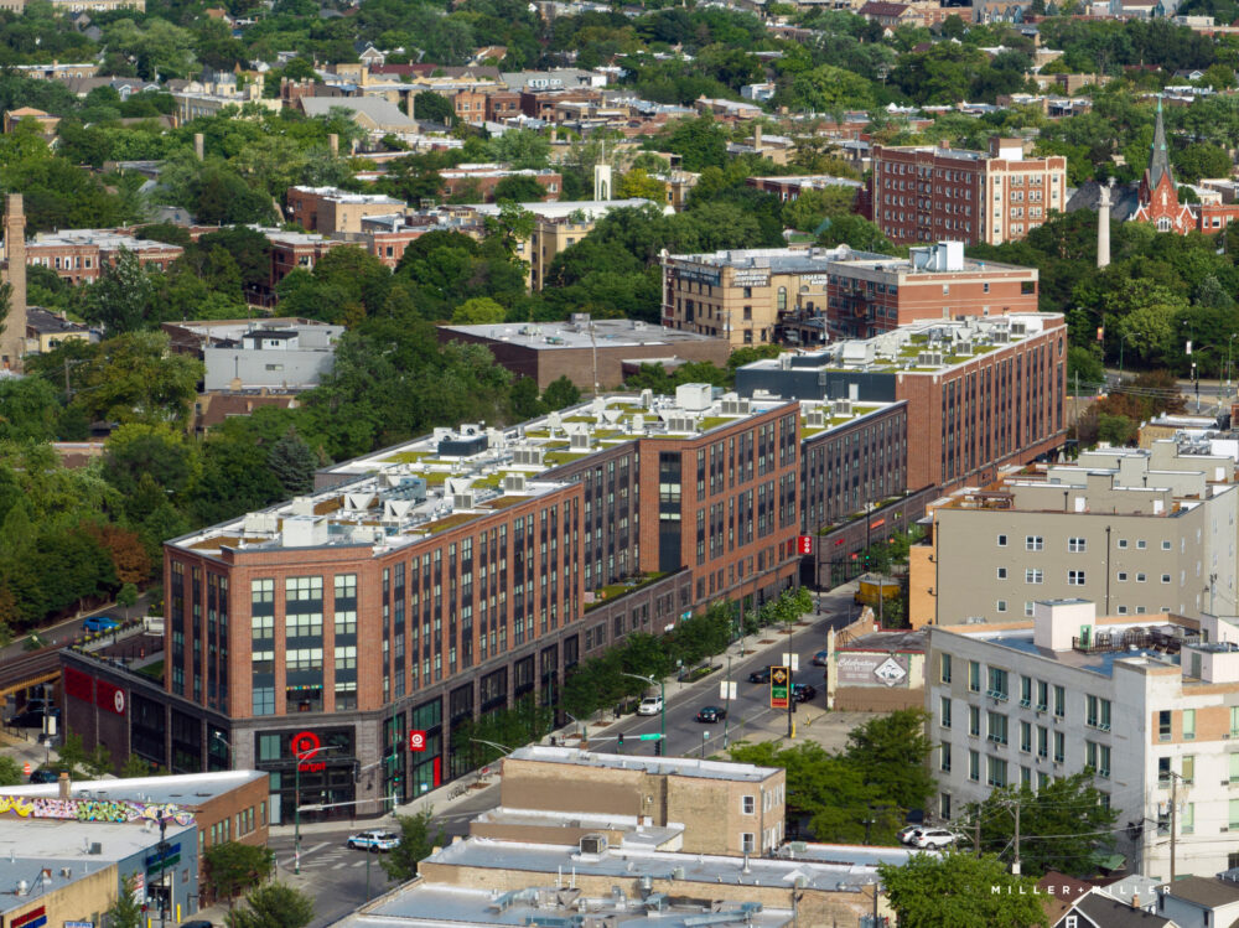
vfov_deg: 9.2
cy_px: 464
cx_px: 620
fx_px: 5760
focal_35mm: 161
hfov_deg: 12.3
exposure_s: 1/120
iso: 100
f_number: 4.4
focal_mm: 29.85
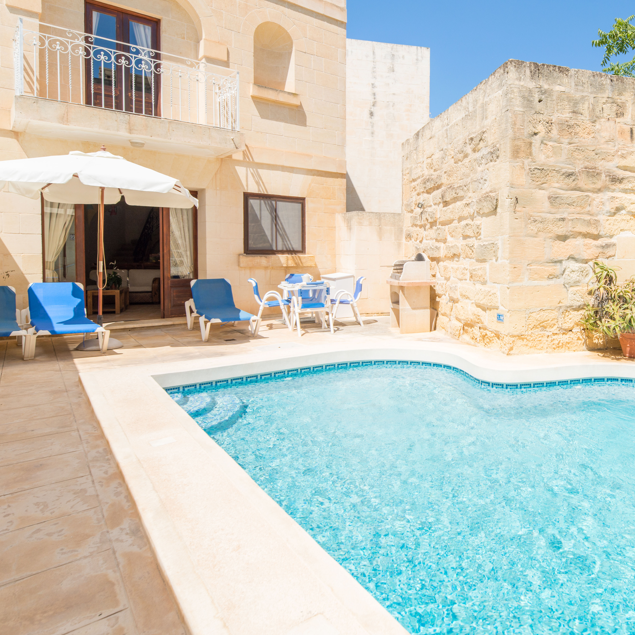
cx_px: 470
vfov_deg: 67.0
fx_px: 477
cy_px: 276
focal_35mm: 23
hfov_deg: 63.6
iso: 100
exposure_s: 1/500
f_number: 11
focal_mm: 15
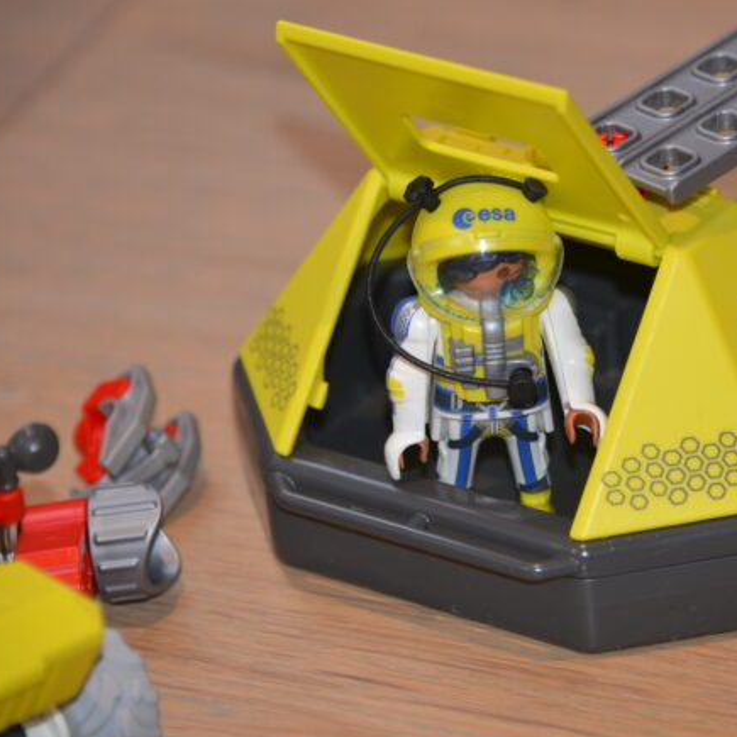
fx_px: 8479
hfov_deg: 5.0
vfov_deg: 5.0
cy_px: 374
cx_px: 534
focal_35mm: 352
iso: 800
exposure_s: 1/60
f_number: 5.6
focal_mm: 250
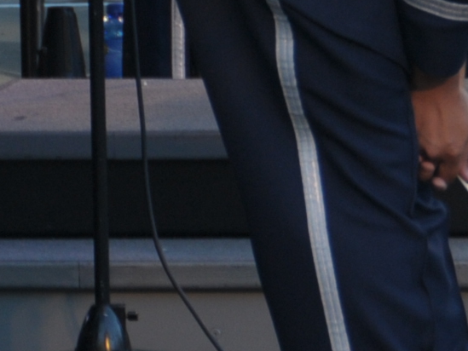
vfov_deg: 2.1
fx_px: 9358
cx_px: -126
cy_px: -157
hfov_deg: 2.9
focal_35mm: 692
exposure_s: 1/125
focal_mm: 82
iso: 250
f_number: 6.3
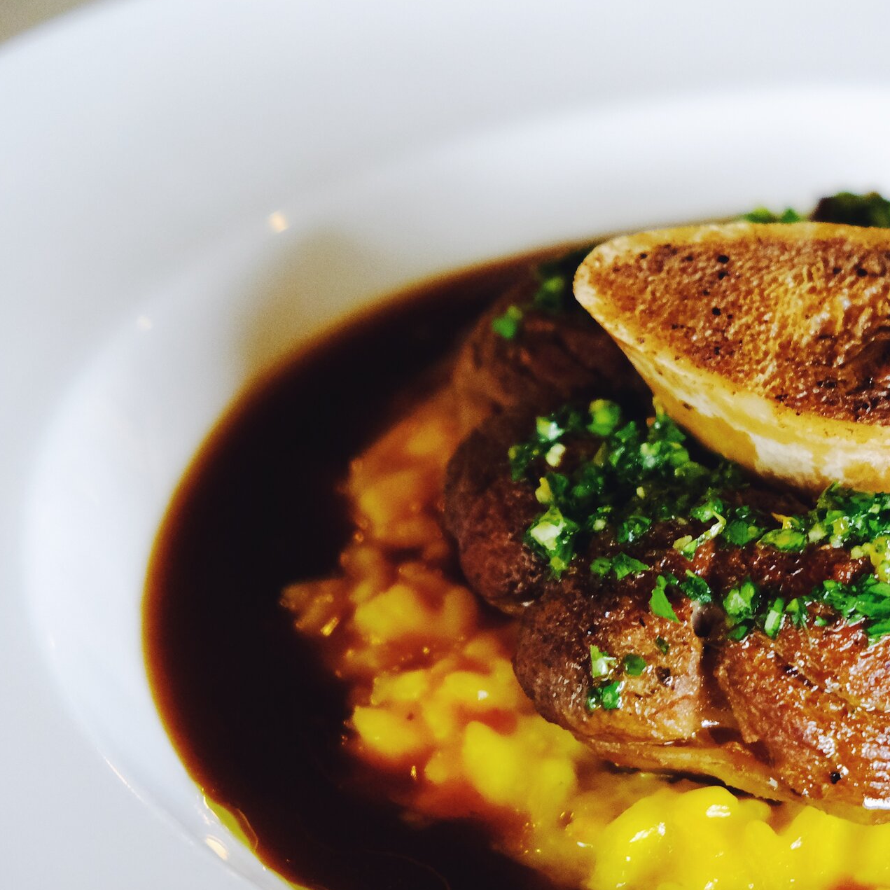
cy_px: 507
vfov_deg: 13.7
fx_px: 3694
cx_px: 869
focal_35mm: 127
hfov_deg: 13.6
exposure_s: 1/75
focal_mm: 50.5
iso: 3200
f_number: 4
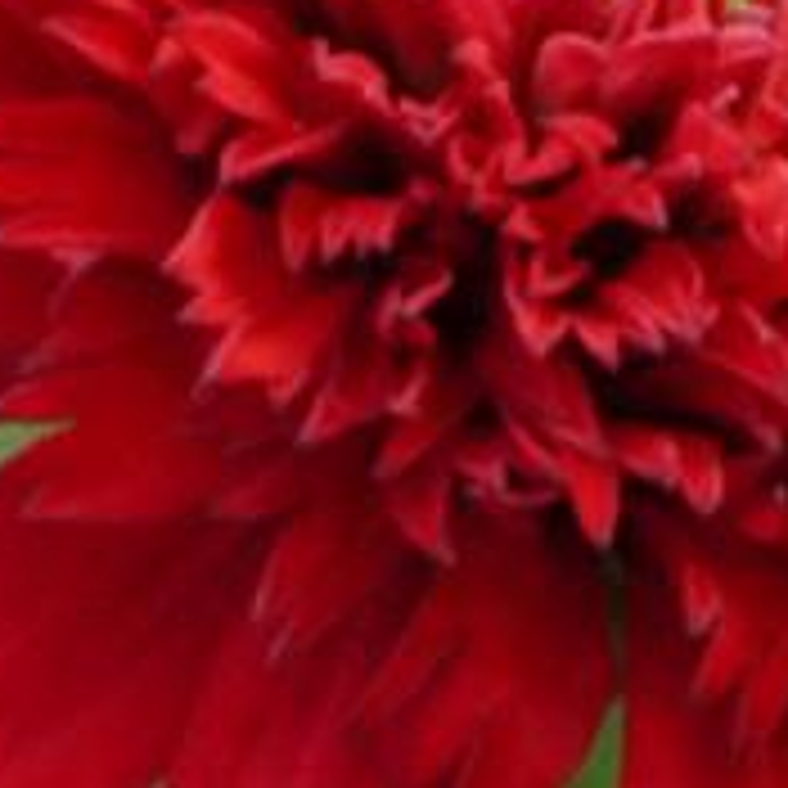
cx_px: 599
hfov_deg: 1.1
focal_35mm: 1531
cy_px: 214
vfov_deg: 1.1
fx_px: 39430
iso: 6400
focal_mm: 210
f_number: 22
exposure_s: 1/100
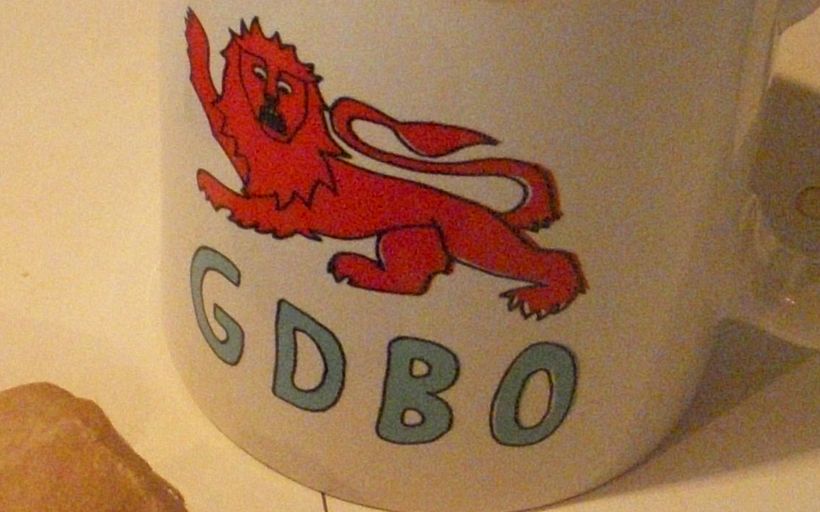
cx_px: 125
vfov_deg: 11.2
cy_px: 407
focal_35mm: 117
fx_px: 2614
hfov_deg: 17.6
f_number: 3.3
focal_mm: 6.3
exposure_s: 1/125
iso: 1000
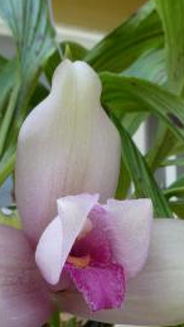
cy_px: 236
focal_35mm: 53
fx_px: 459
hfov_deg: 22.7
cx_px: 105
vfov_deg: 38.4
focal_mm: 4.3
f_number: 3.3
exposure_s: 1/60
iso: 100
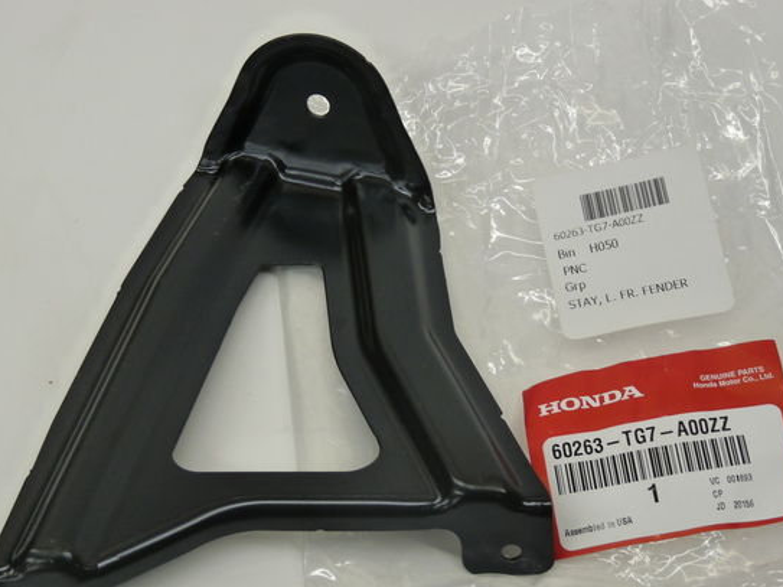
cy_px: 322
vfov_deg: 16.1
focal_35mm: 92
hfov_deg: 21.3
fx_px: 2081
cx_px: 408
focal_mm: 13.8
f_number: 3.4
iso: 160
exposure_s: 1/40
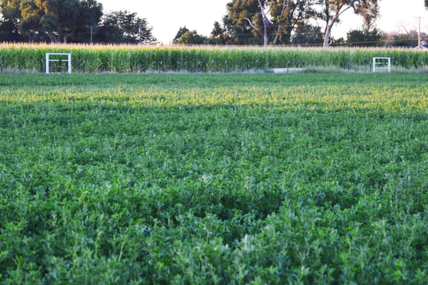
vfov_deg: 11.5
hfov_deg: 17.2
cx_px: 215
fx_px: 1415
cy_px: 141
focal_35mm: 119
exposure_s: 1/125
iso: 800
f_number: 8
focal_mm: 78
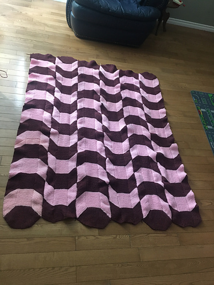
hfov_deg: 48.2
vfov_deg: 61.7
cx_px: 107
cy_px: 142
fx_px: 239
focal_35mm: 29
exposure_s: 1/30
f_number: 2.2
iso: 200
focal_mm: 4.15
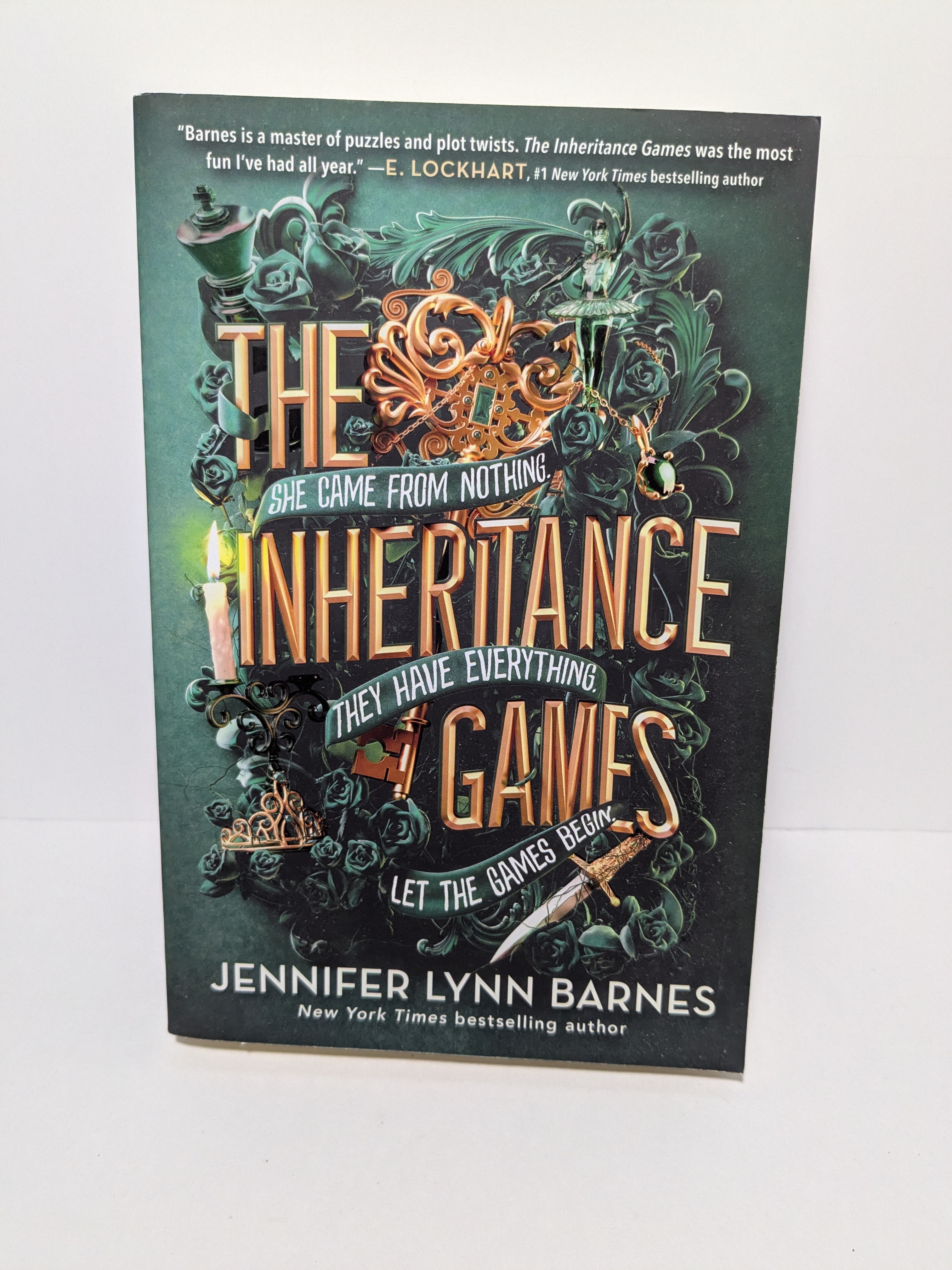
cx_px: 476
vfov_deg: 65.3
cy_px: 635
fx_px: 990
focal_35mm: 27
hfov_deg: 51.4
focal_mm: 4.38
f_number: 1.73
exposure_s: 1/120
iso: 179
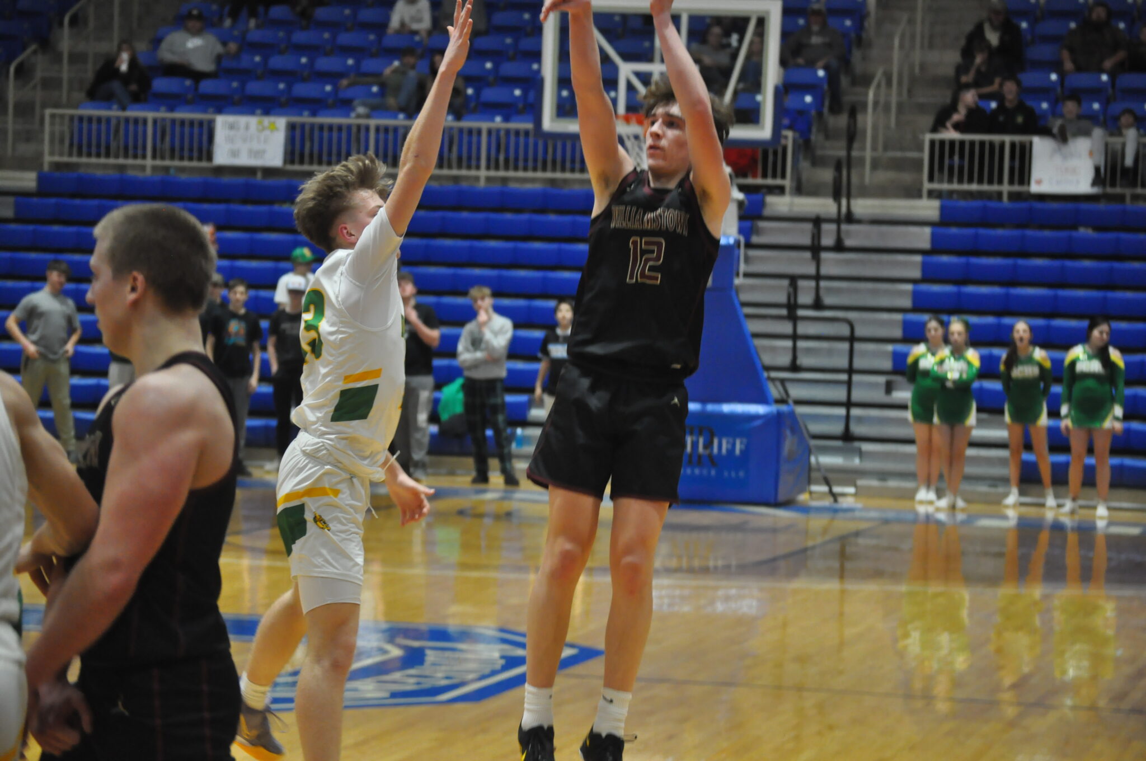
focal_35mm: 123
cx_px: 573
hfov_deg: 16.7
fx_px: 3910
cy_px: 380
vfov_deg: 11.1
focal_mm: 82
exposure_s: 1/160
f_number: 4.2
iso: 1600
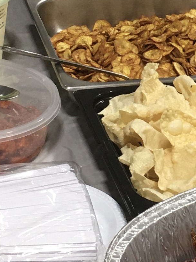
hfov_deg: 17.8
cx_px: 155
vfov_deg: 23.0
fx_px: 619
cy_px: 12
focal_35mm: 82
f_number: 2.2
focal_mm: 4.15
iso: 40
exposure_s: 1/33
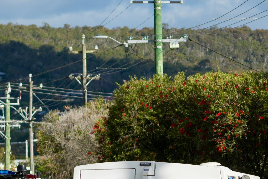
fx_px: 2378
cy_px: 194
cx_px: 85
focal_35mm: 319
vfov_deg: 4.3
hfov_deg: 6.4
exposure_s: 1/800
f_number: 4.5
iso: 100
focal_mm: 73
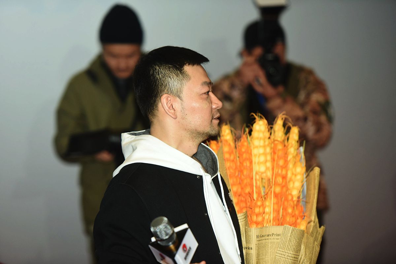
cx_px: 198
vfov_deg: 8.9
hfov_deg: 13.2
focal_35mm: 155
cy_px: 132
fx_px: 1706
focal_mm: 155
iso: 1250
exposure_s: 1/160
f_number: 2.8
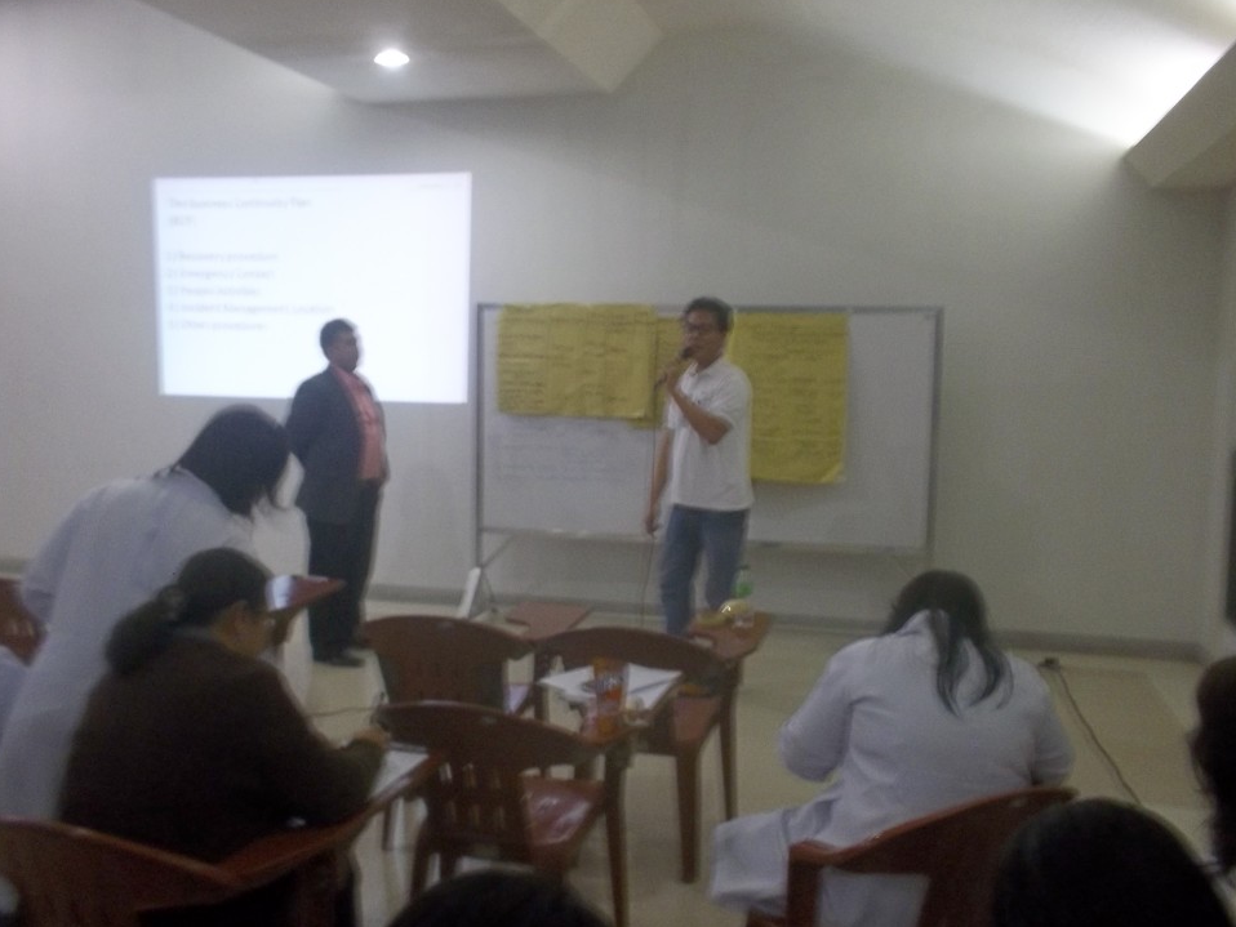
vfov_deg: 45.5
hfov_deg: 58.3
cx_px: 606
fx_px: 1107
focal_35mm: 31
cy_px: 479
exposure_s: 1/8
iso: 163
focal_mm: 4.1
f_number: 3.3
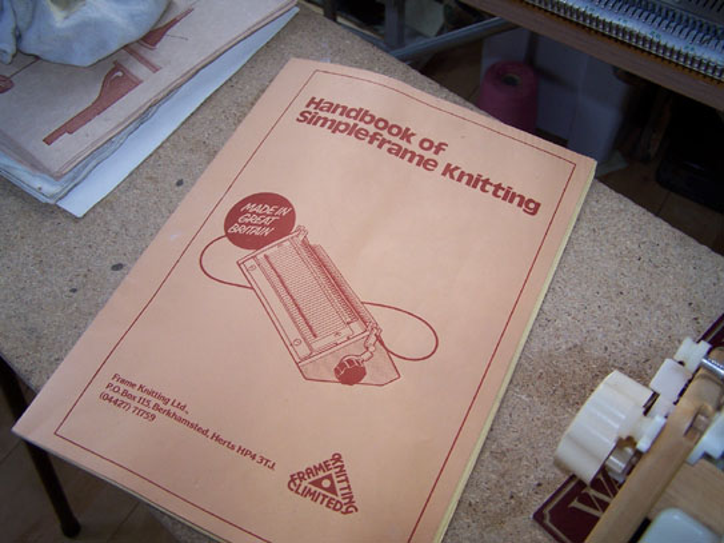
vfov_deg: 37.7
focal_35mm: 38
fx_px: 795
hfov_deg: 49.0
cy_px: 272
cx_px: 362
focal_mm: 6.3
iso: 80
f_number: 2.8
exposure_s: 1/60
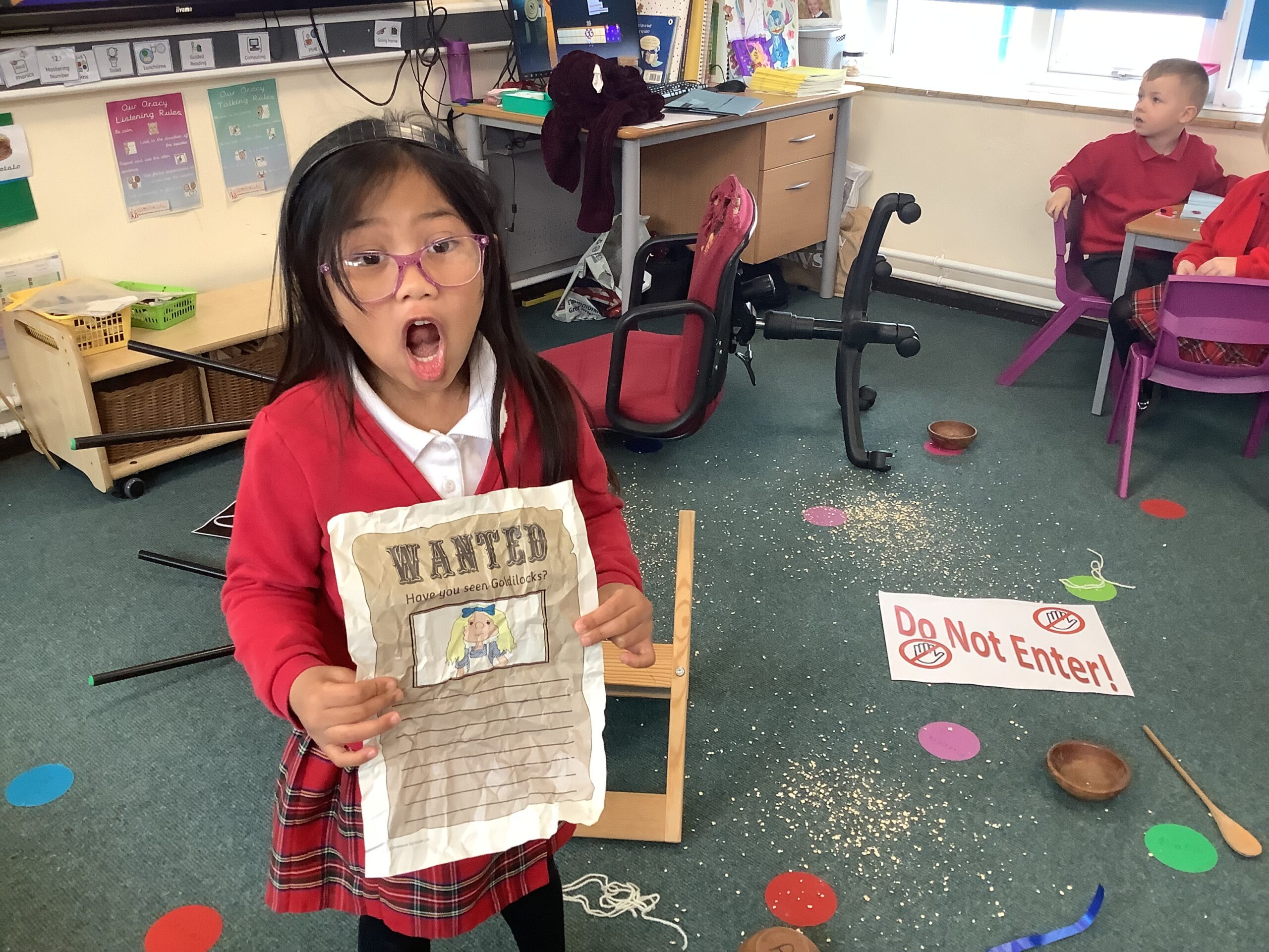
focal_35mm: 31
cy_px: 476
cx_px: 634
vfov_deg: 45.4
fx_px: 1136
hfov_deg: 58.4
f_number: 2.4
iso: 160
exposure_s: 1/50
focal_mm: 3.3
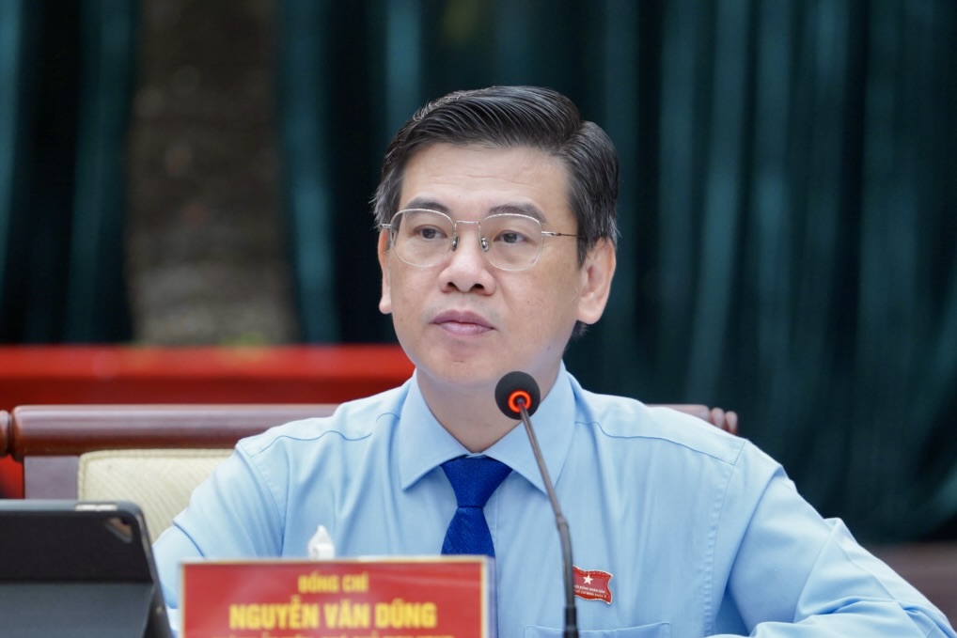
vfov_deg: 6.9
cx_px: 478
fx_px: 5317
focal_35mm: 200
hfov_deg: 10.3
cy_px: 319
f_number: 4
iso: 1600
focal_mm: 200
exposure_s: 1/100
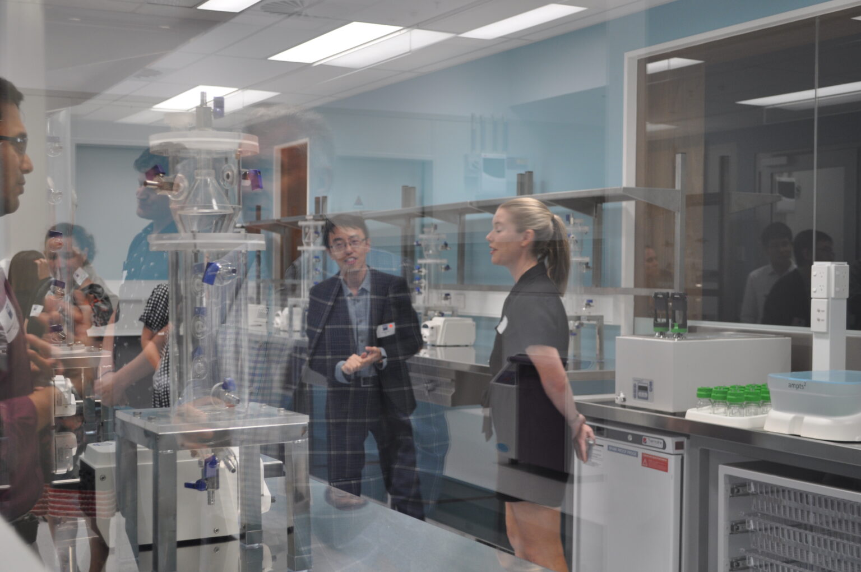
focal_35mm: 51
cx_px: 430
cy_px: 286
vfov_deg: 26.4
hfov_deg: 38.9
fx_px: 1218
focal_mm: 34
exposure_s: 1/30
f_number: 5.6
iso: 400
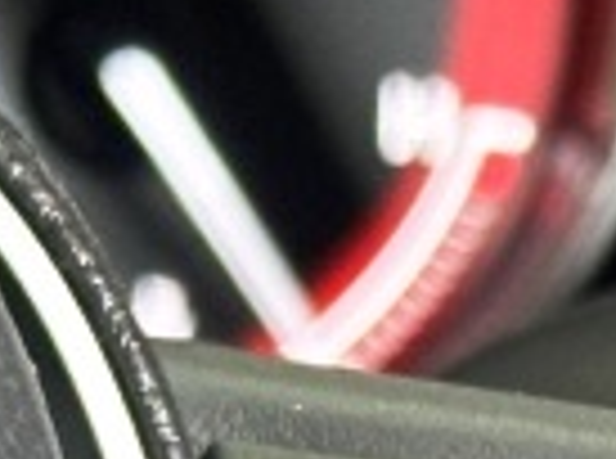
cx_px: 940
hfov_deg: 5.5
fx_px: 6389
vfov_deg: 4.1
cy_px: 986
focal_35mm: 360
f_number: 1.78
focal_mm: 6.86
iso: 320
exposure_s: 1/40
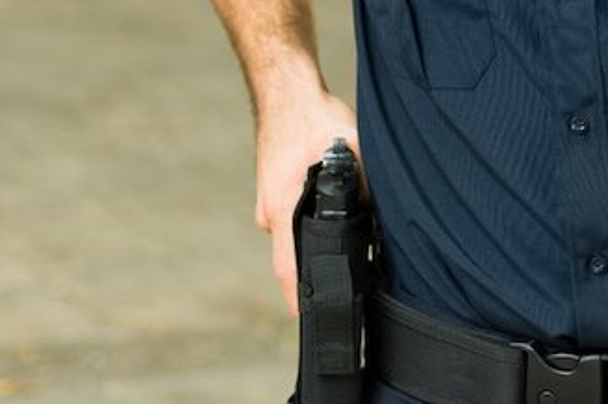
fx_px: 2885
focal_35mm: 171
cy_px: -216
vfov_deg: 7.8
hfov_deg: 11.8
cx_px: 727
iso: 125
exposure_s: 1/320
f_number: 1.8
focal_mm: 35
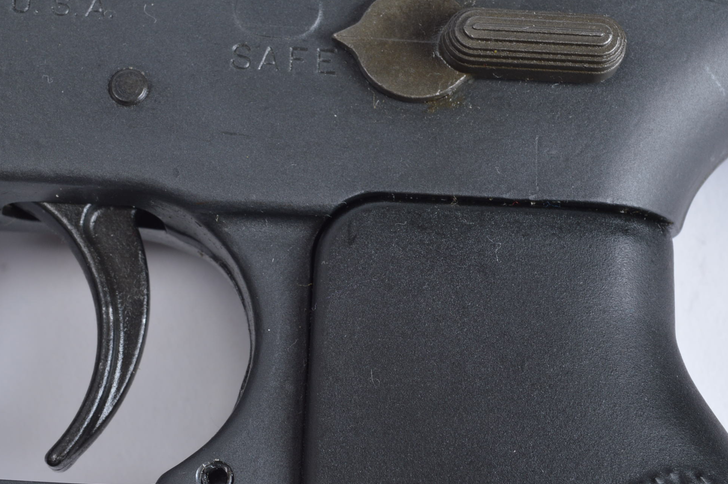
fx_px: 1697
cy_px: 157
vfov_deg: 16.2
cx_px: 293
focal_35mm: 84
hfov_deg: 24.2
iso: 100
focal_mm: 36
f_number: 13
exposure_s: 1/125
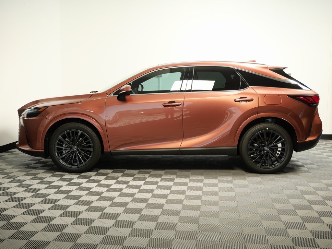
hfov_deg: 51.4
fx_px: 345
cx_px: 166
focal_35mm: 36
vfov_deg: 39.7
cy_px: 124
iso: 250
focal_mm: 18
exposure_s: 1/250
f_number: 4.5
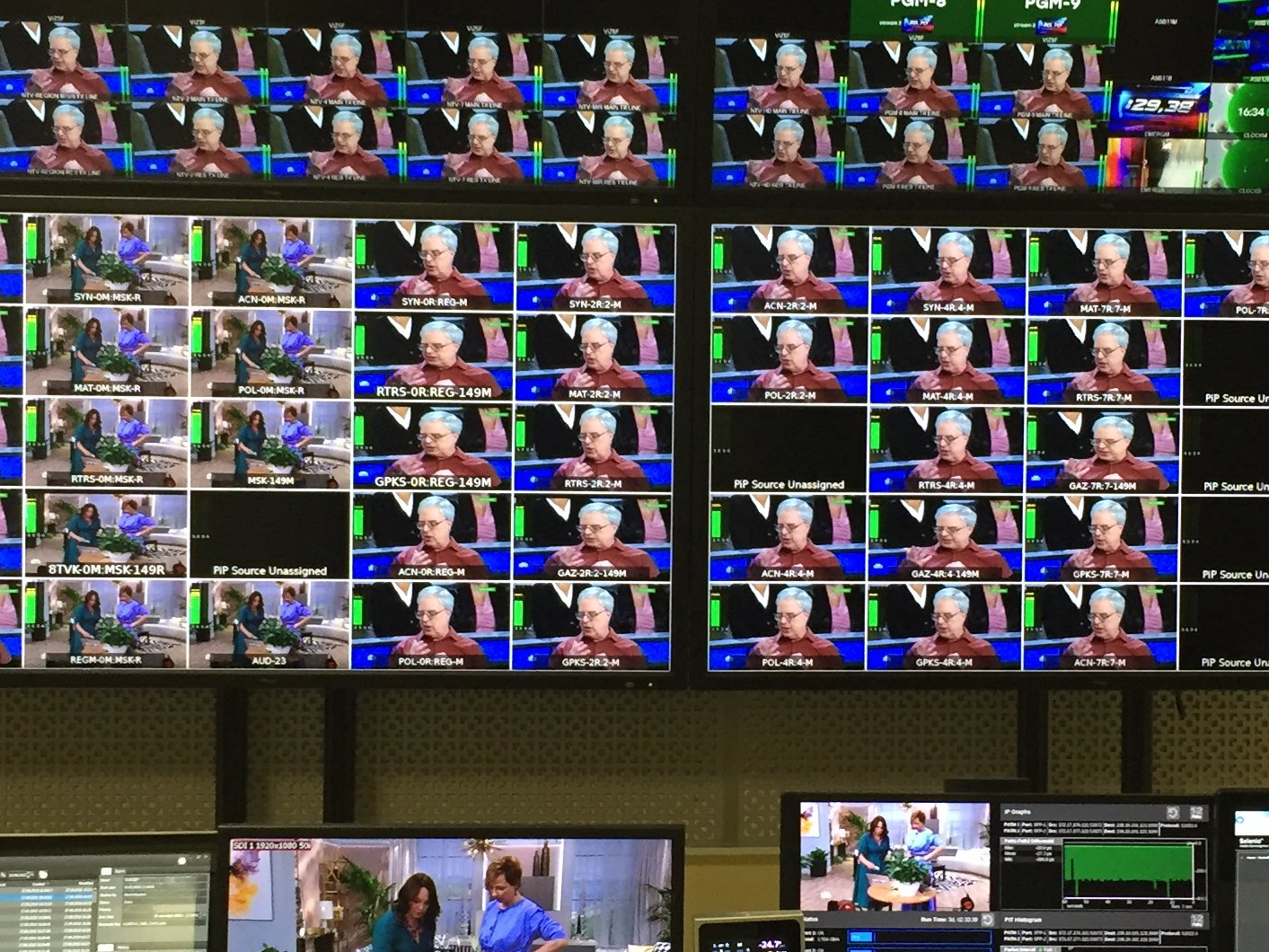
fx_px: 2456
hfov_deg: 28.9
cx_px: 742
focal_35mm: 67
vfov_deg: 21.9
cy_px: 429
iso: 160
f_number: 2.2
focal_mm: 4.15
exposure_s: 1/33
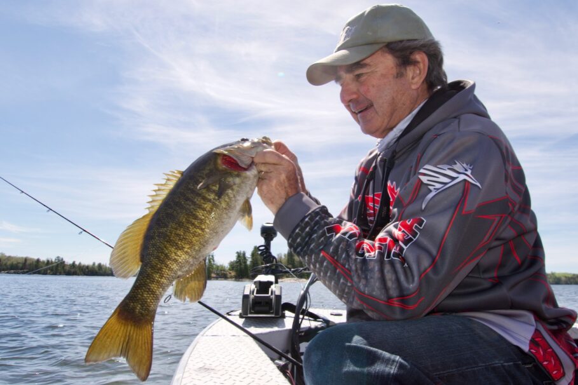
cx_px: 289
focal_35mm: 18
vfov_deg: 67.4
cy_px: 192
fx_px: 289
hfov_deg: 90.0
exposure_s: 1/200
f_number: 9
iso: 100
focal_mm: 12
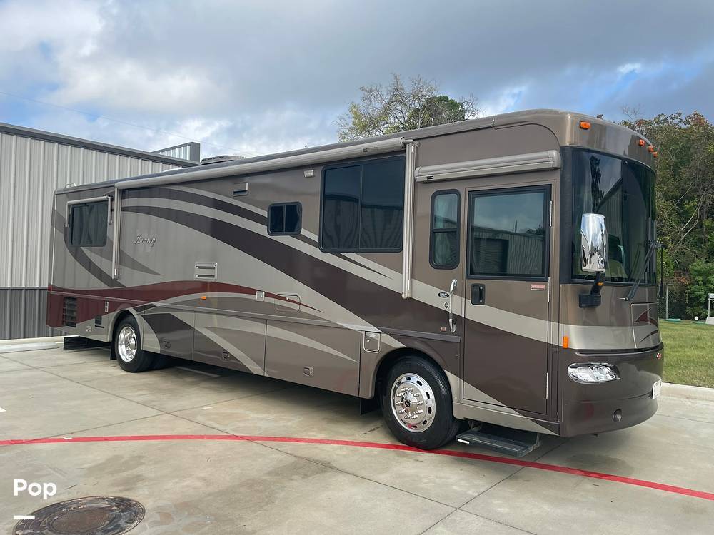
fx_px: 536
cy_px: 268
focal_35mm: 26
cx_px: 357
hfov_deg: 67.3
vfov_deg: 53.1
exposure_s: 1/2681
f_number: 1.6
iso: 32
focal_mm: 4.2
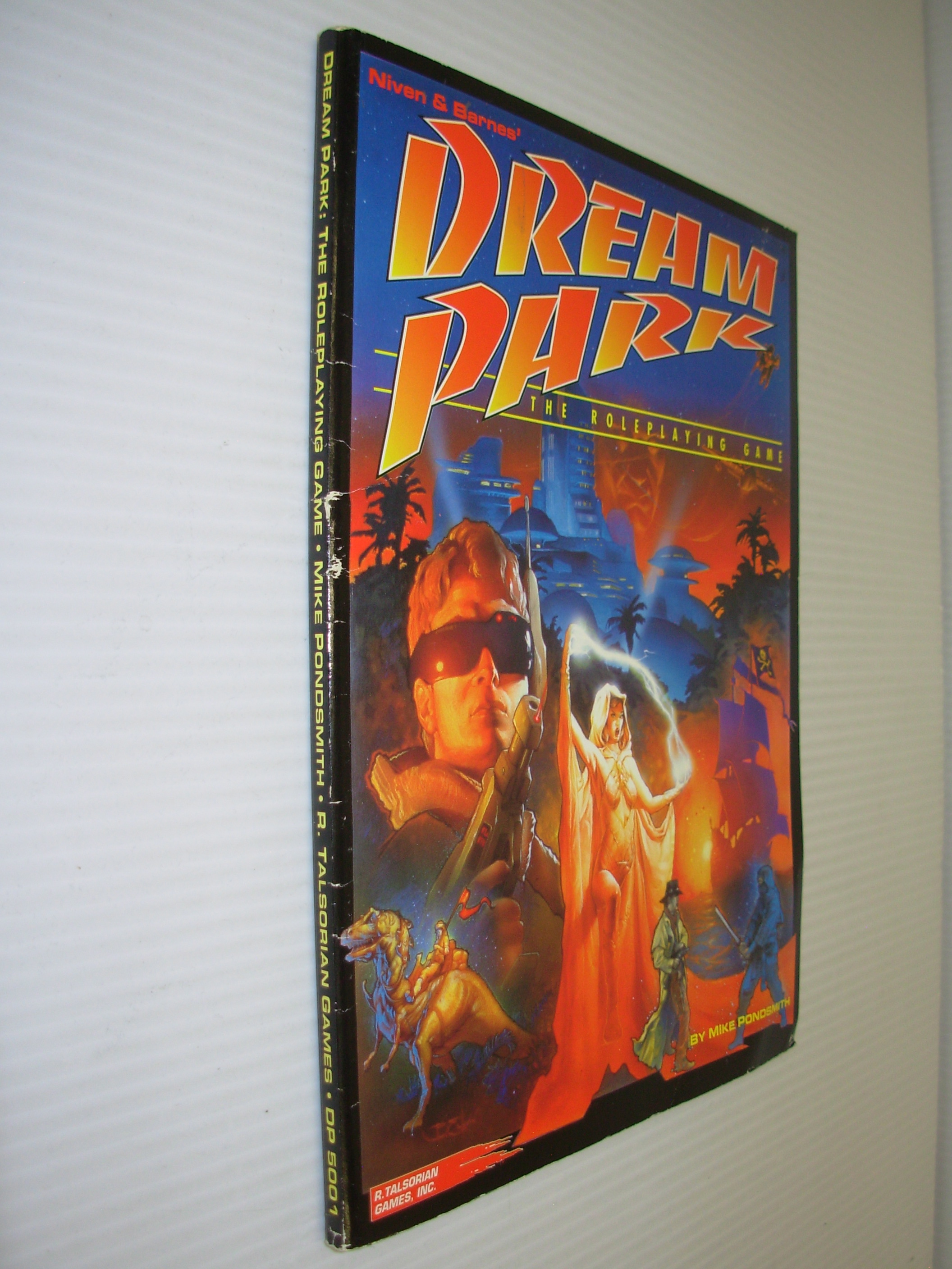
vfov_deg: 49.0
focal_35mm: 38
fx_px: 1393
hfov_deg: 37.7
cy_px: 634
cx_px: 476
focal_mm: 6.3
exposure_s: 1/32
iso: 50
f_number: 2.9
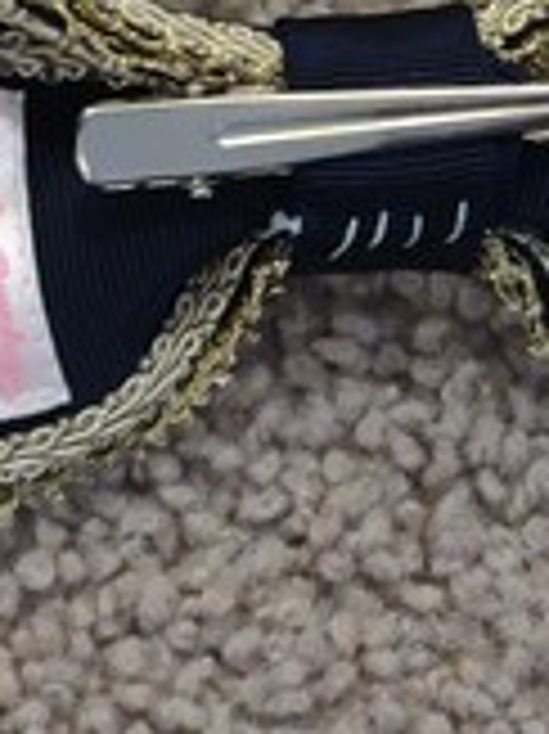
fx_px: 2096
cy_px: -79
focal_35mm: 99
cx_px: 270
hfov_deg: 14.9
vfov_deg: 19.0
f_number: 1.7
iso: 2500
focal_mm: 4.25
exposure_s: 1/17
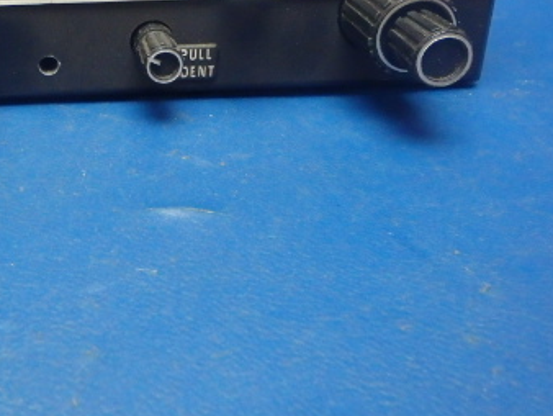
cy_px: 69
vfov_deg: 26.9
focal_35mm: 53
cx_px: 34
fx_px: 847
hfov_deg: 33.8
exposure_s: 1/20
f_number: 3.9
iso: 800
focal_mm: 5
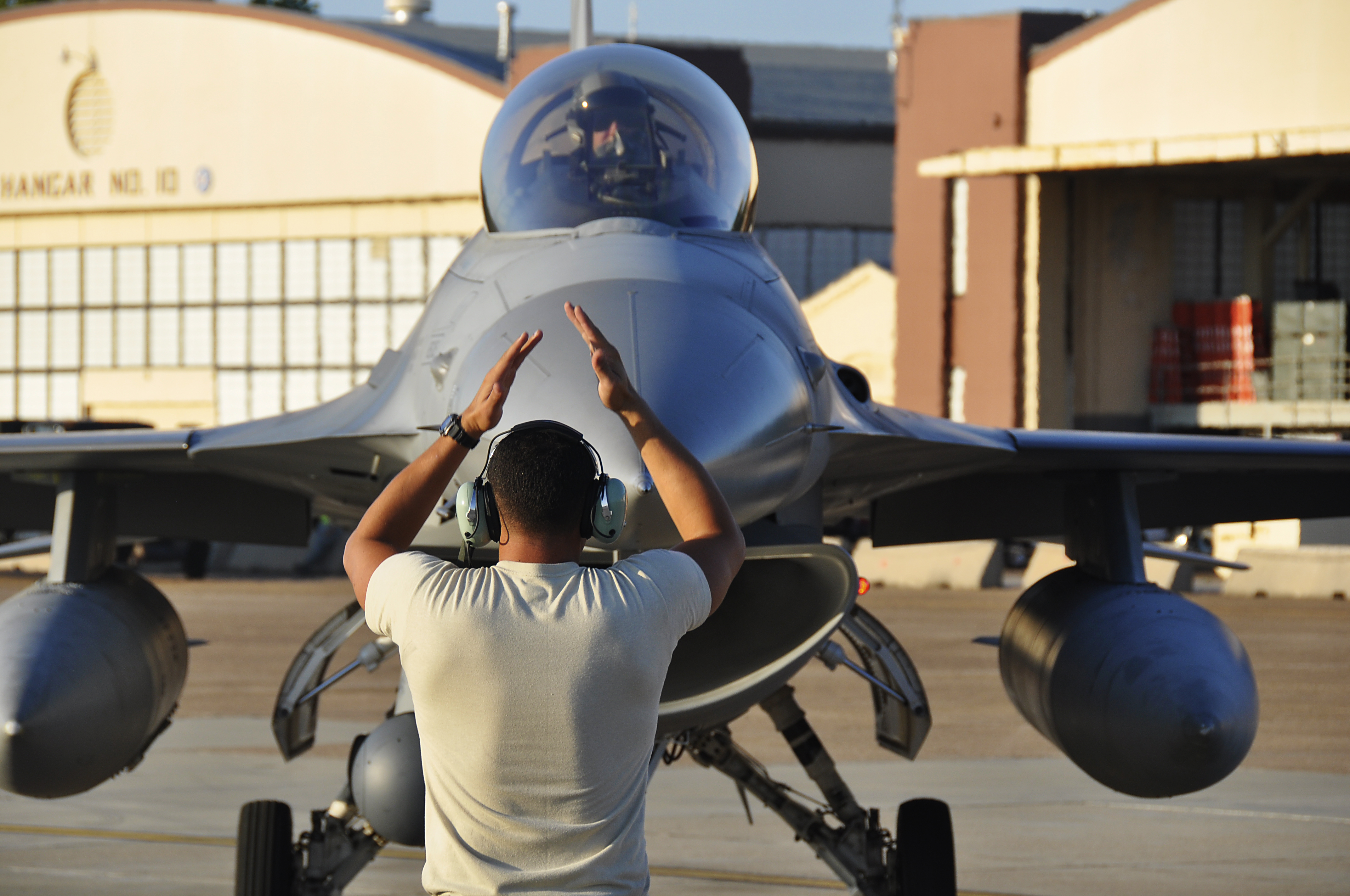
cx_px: 675
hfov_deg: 10.6
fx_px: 7304
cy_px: 448
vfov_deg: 7.0
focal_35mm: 195
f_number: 9
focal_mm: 130
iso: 200
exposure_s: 1/320
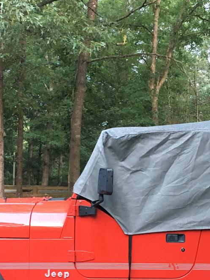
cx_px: 129
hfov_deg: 22.2
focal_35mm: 66
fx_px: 534
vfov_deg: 29.2
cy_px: 188
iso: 200
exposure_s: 1/15
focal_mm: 4.15
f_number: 2.2
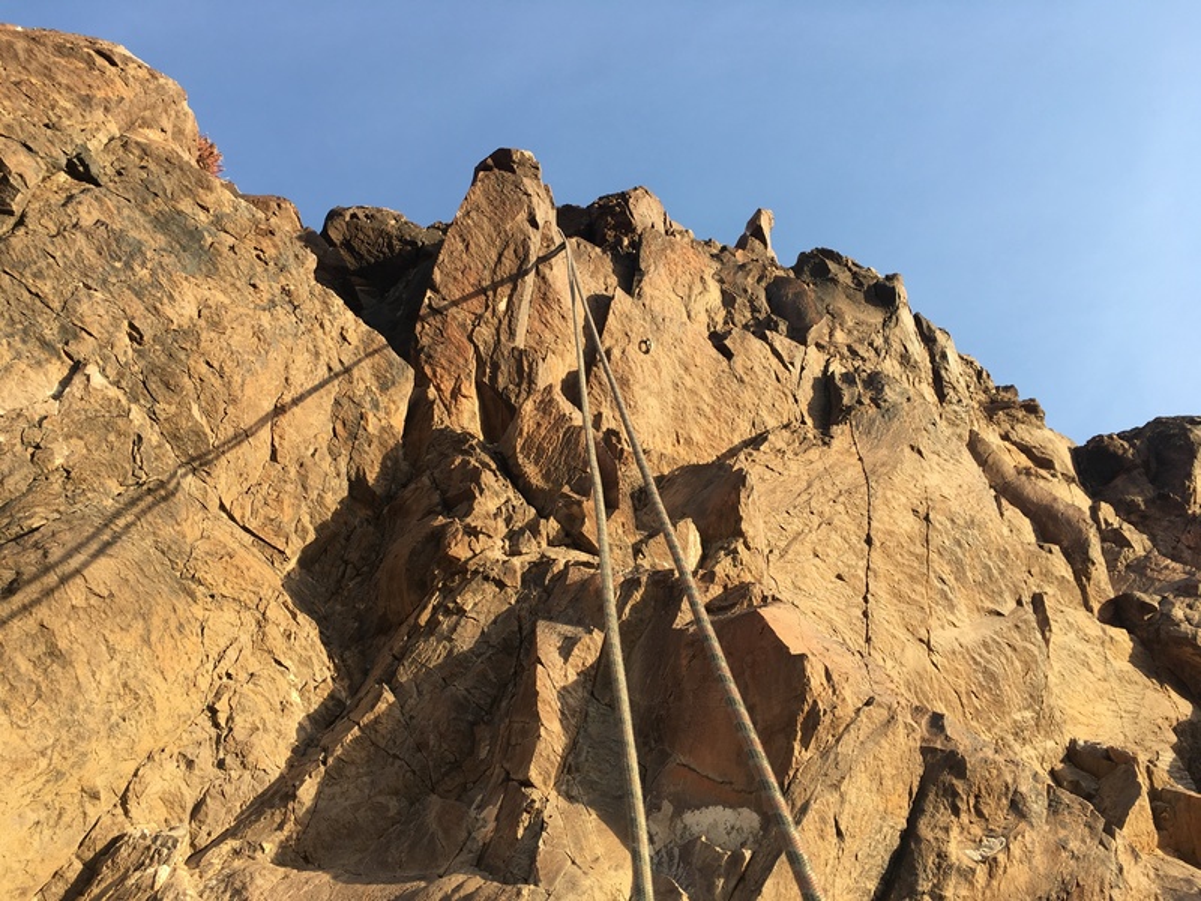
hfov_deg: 61.7
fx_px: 1006
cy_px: 450
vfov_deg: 48.2
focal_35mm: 29
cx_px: 600
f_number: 2.2
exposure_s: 1/390
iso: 25
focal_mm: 4.15
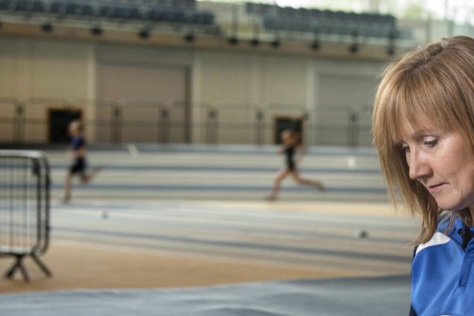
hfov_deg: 16.8
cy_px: 266
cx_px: 384
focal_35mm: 121
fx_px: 1593
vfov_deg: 11.3
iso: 500
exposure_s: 1/40
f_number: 5.6
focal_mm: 70
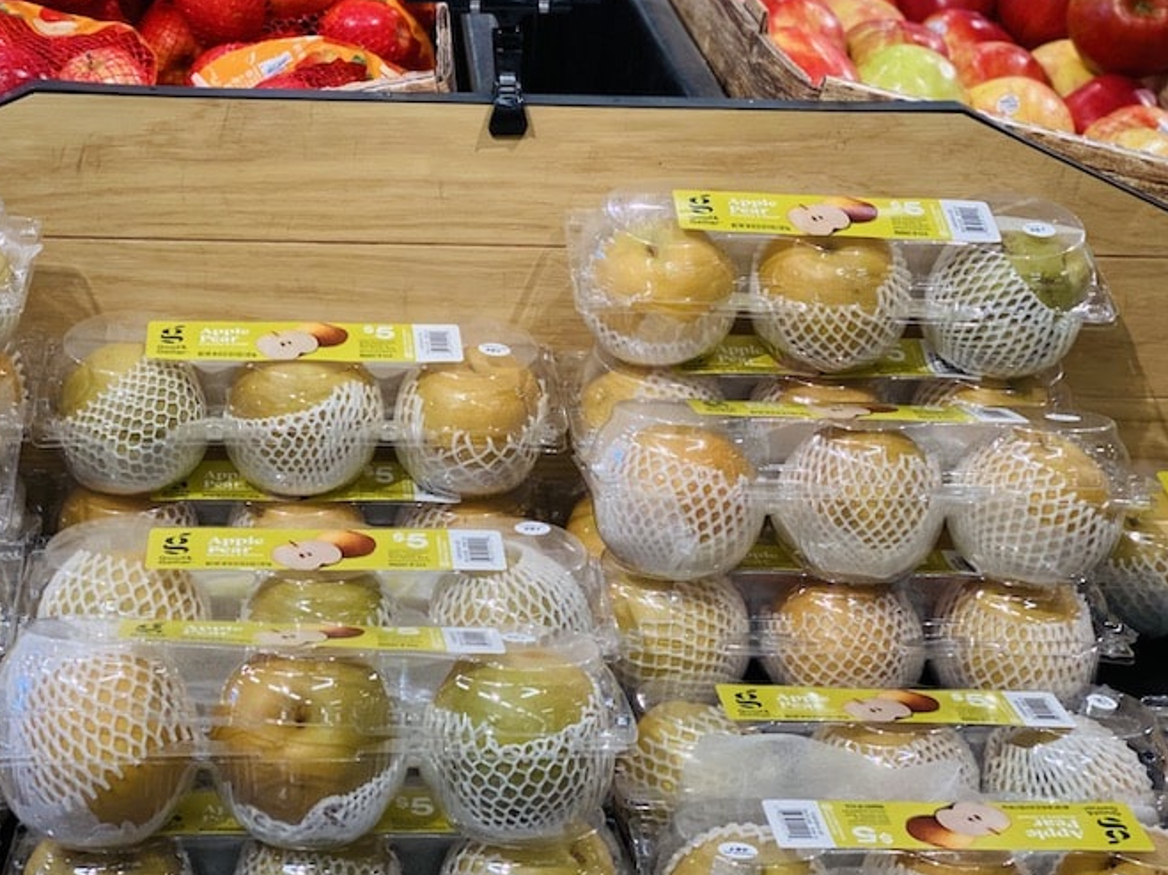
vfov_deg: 20.7
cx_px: 463
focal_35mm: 71
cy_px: 346
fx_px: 2395
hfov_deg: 27.3
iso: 125
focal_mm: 6
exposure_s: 1/121
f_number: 2
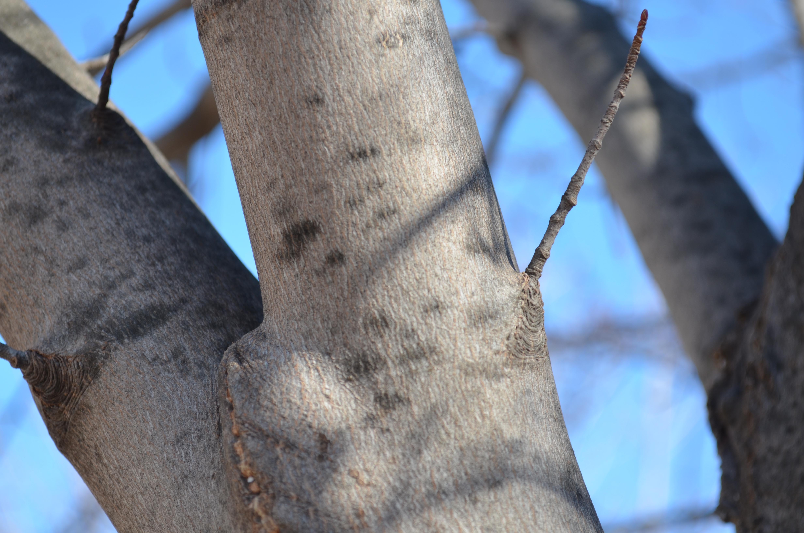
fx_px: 1839
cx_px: 402
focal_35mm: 82
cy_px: 266
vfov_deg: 16.5
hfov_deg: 24.7
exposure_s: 1/200
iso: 200
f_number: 7.1
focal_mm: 55
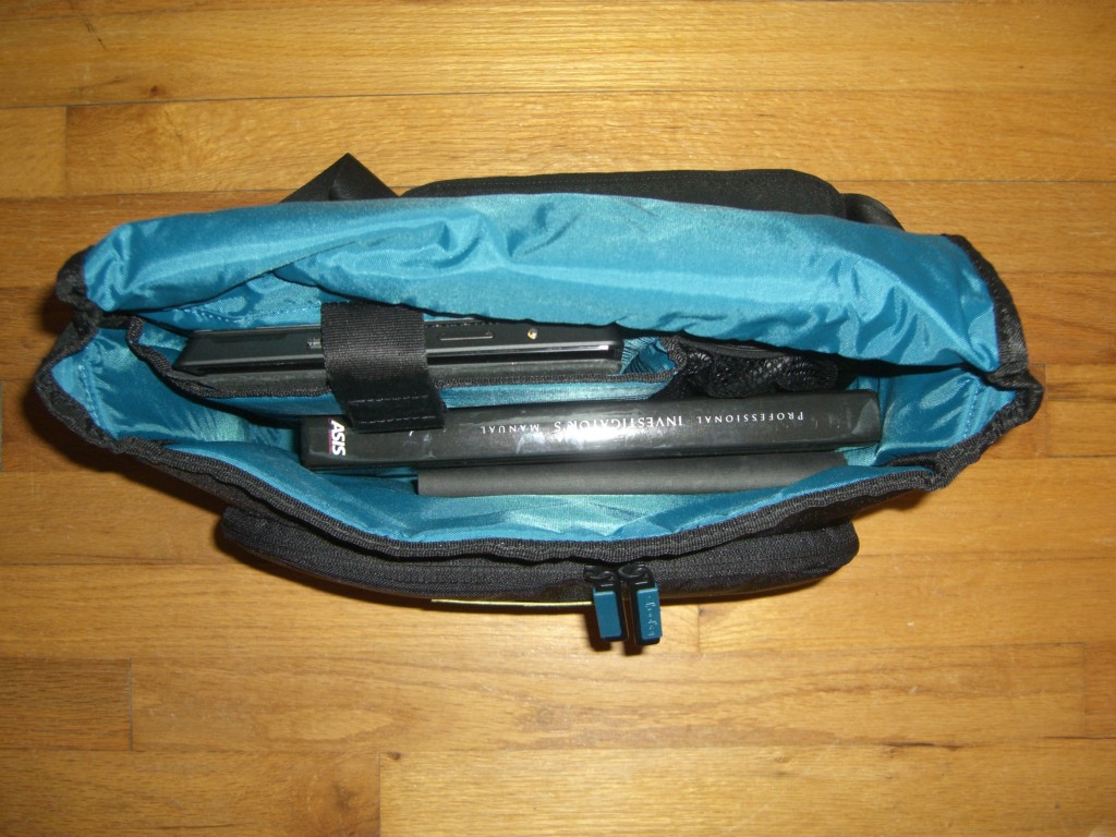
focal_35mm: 38
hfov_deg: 49.0
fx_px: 1225
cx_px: 558
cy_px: 418
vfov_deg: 37.7
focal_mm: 7.9
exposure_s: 1/60
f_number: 2.8
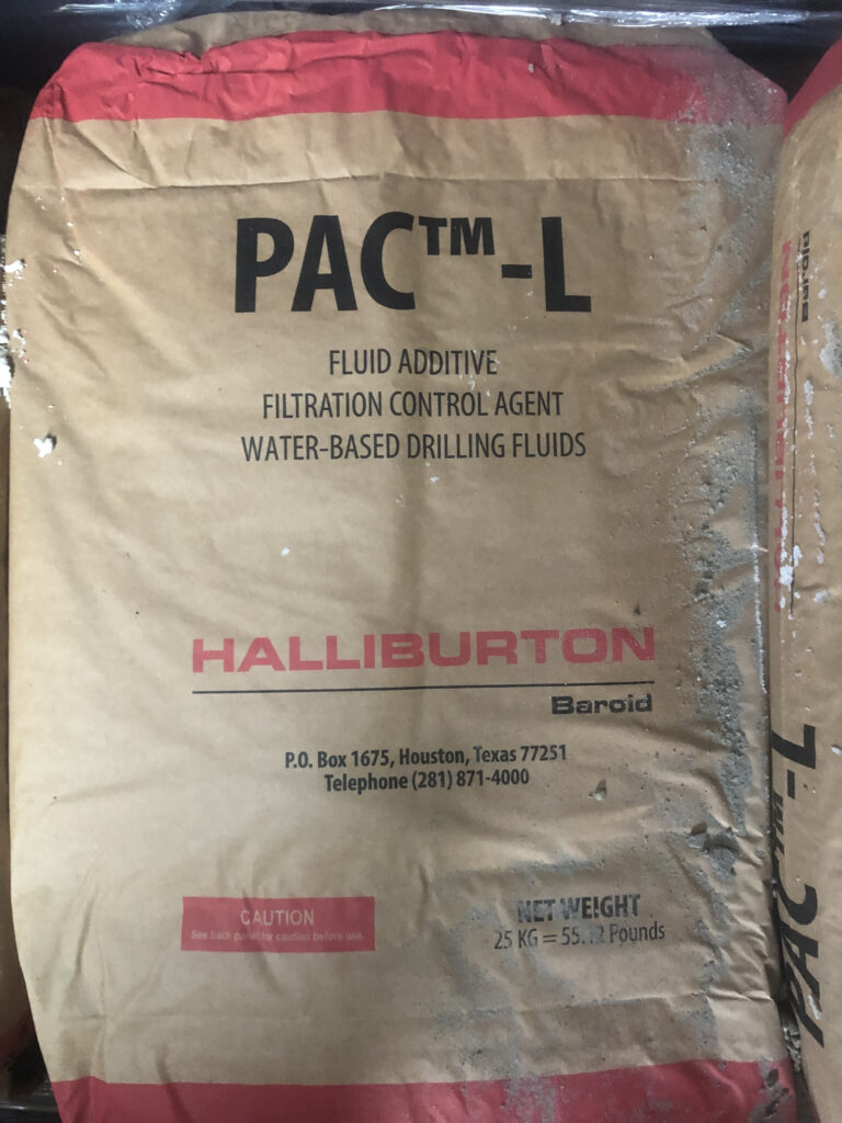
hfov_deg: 49.7
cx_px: 421
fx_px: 908
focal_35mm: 28
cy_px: 562
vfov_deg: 63.4
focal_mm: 3.99
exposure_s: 1/7
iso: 80
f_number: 1.8
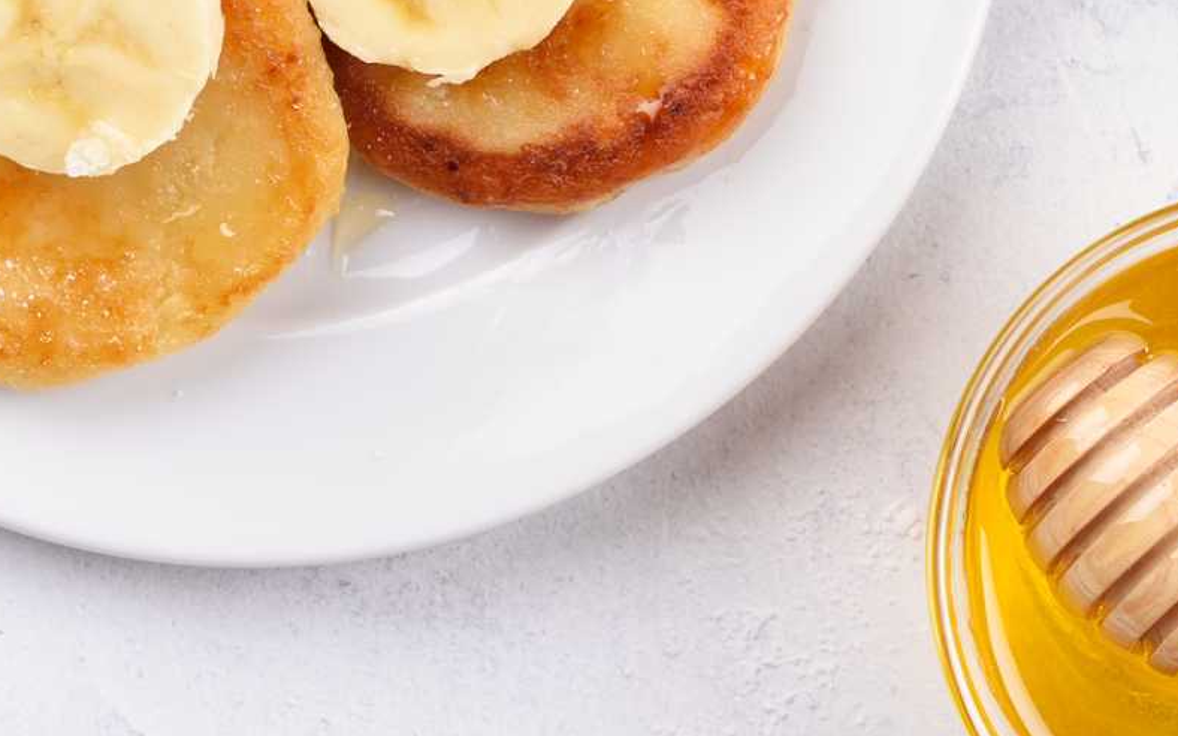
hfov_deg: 13.1
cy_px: -107
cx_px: 866
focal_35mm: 159
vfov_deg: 8.2
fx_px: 5103
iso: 100
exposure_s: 1/160
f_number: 11
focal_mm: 60
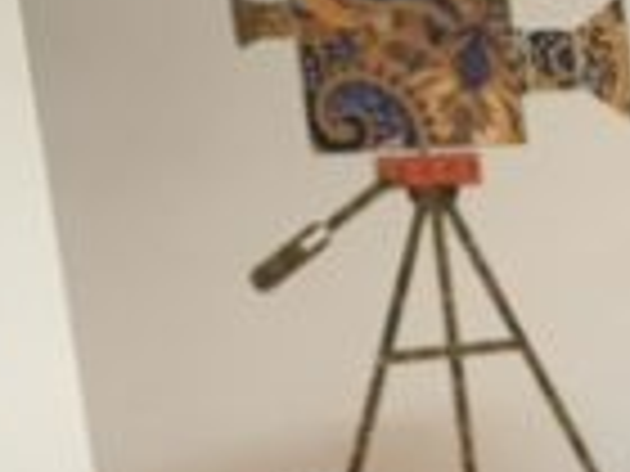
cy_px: 672
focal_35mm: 127
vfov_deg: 11.3
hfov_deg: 13.9
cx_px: 1107
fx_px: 2311
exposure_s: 1/33
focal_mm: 4.15
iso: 40
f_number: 2.2
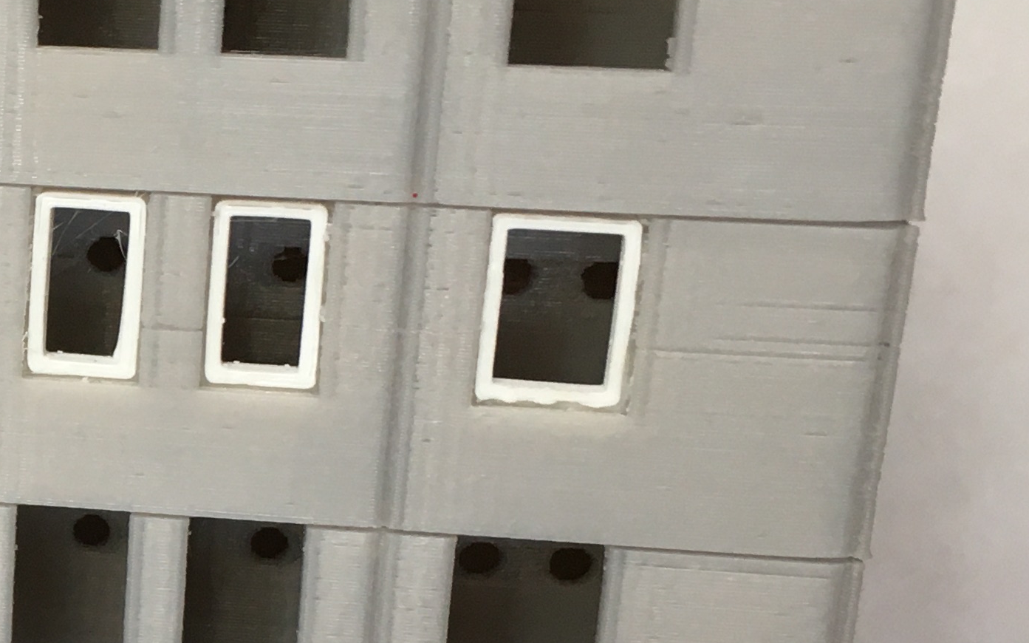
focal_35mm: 89
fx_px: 2495
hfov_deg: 22.0
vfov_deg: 14.5
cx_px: -116
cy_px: 598
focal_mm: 4.15
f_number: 2.2
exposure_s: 1/33
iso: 64
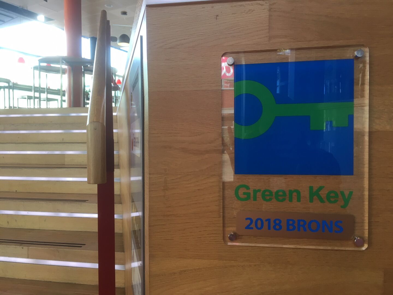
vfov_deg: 48.2
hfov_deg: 61.7
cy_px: 148
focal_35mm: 29
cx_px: 196
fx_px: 329
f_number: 2.2
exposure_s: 1/33
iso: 32
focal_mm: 4.15
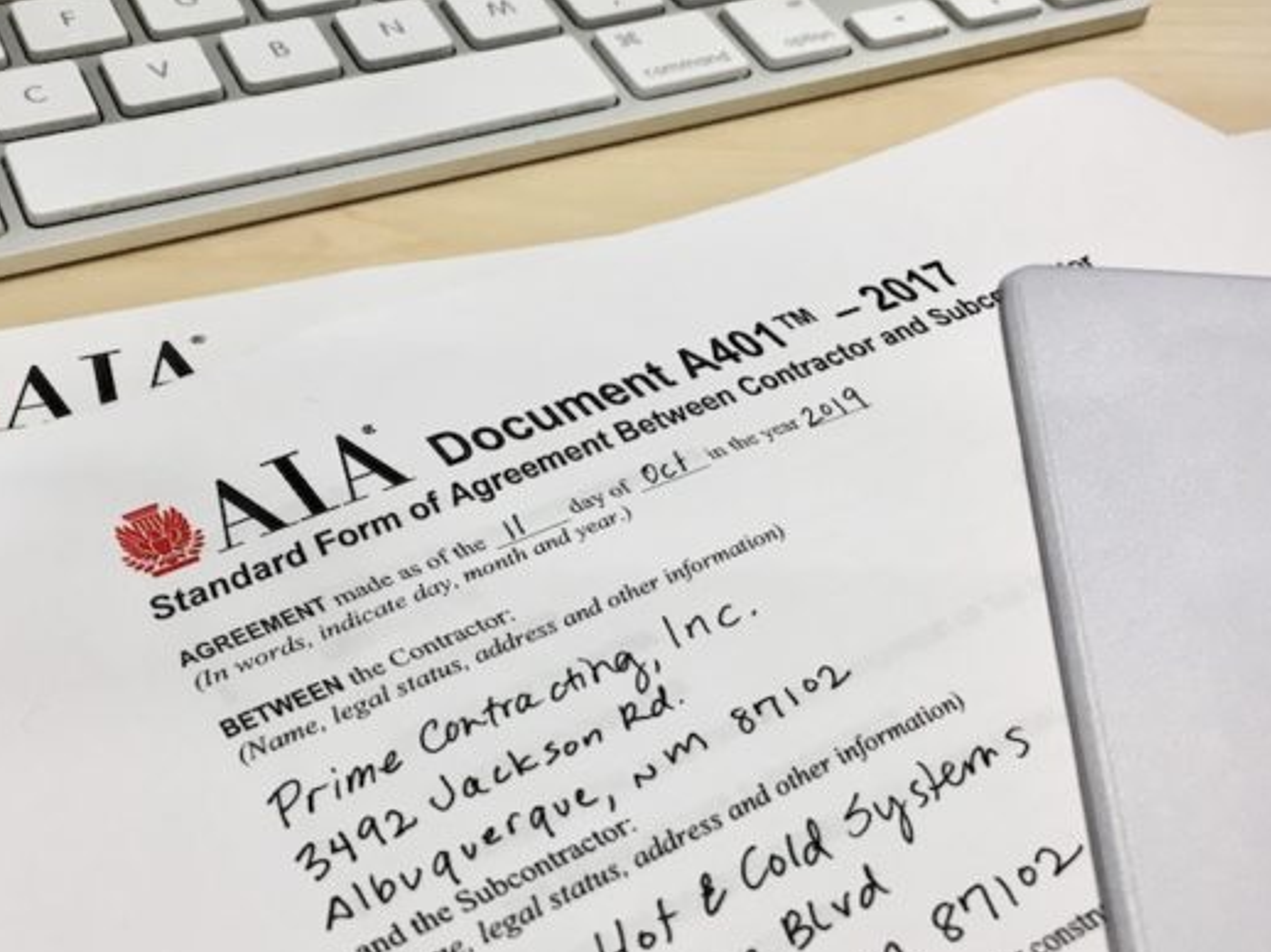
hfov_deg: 43.7
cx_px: 535
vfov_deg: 33.5
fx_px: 1578
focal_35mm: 43
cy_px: 537
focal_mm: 4.15
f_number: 2.2
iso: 25
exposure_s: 1/30
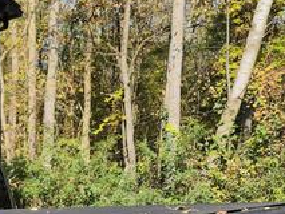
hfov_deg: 26.3
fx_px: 568
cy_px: 285
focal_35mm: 69
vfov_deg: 19.5
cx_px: -17
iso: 12
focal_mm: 6.4
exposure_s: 1/617
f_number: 1.8
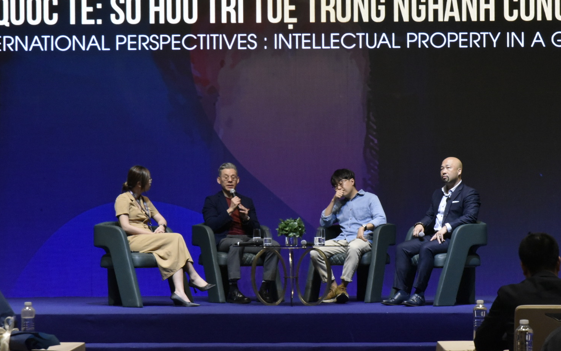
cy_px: 159
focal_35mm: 117
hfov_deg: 17.8
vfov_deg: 11.2
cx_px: 278
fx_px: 1789
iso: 8000
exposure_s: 1/50
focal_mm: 105
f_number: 4
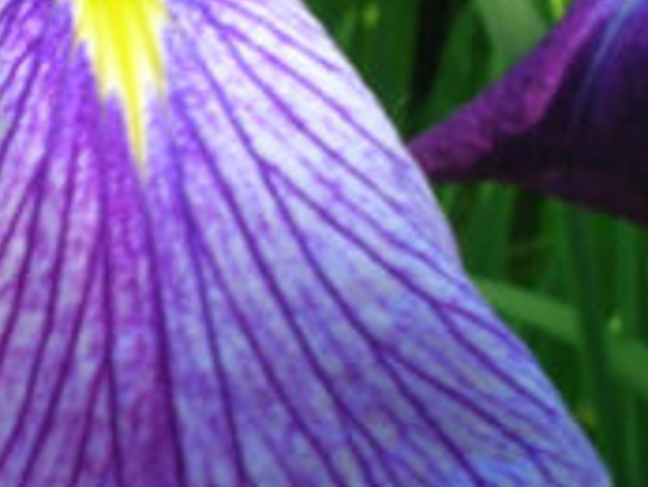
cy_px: 96
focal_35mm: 256
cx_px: 97
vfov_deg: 5.8
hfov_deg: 7.7
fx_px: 4796
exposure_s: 1/40.3
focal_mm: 12.3
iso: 50
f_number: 6.7
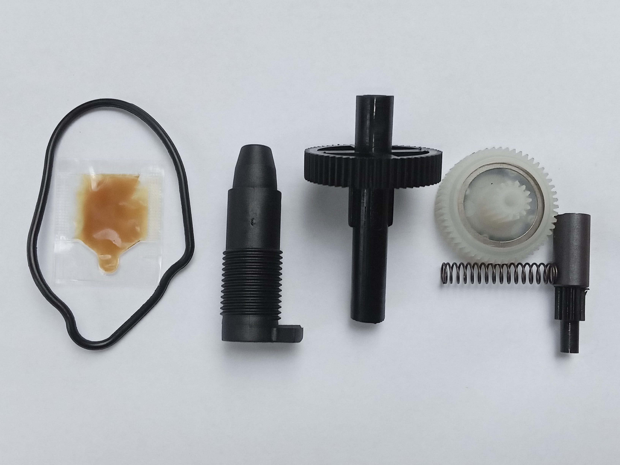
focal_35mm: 25
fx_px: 448
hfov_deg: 69.4
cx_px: 310
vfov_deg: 54.9
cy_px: 232
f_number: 2
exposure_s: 1/304
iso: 116
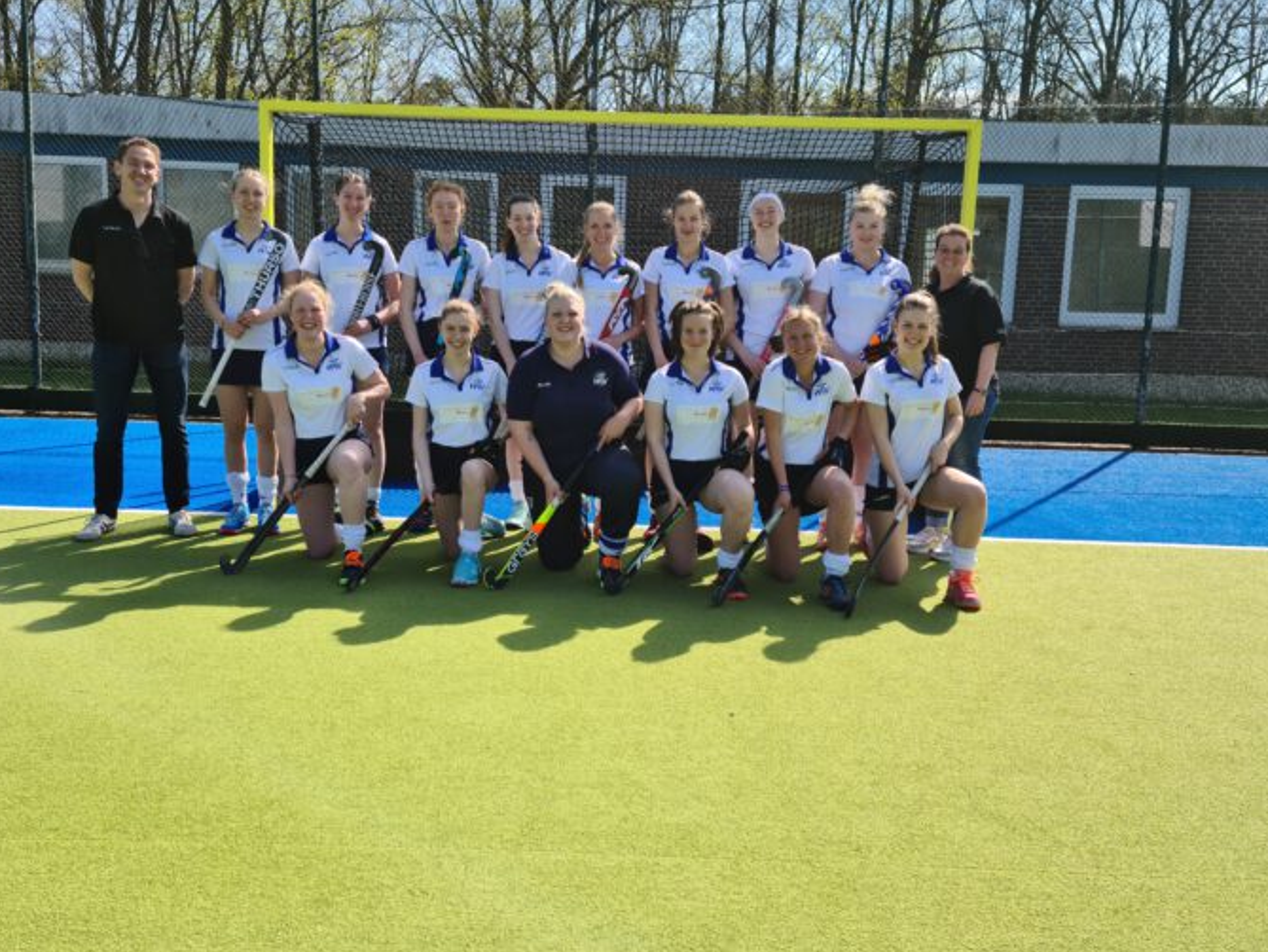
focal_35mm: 31
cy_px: 423
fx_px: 1136
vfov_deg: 45.4
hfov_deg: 58.3
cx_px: 584
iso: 25
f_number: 2
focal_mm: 5.9
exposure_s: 1/522
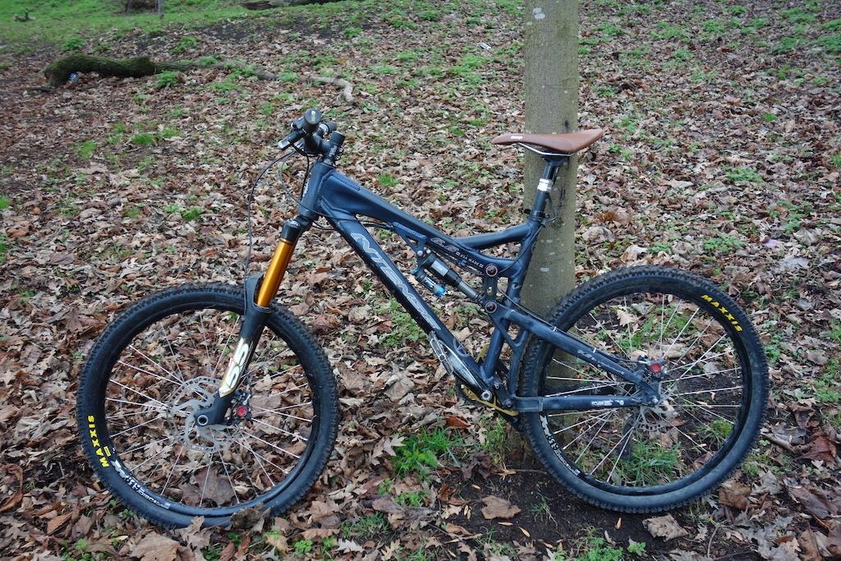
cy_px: 280
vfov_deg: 36.0
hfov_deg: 51.9
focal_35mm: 37
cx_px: 420
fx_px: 864
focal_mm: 13.58
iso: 125
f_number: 2.8
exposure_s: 1/40
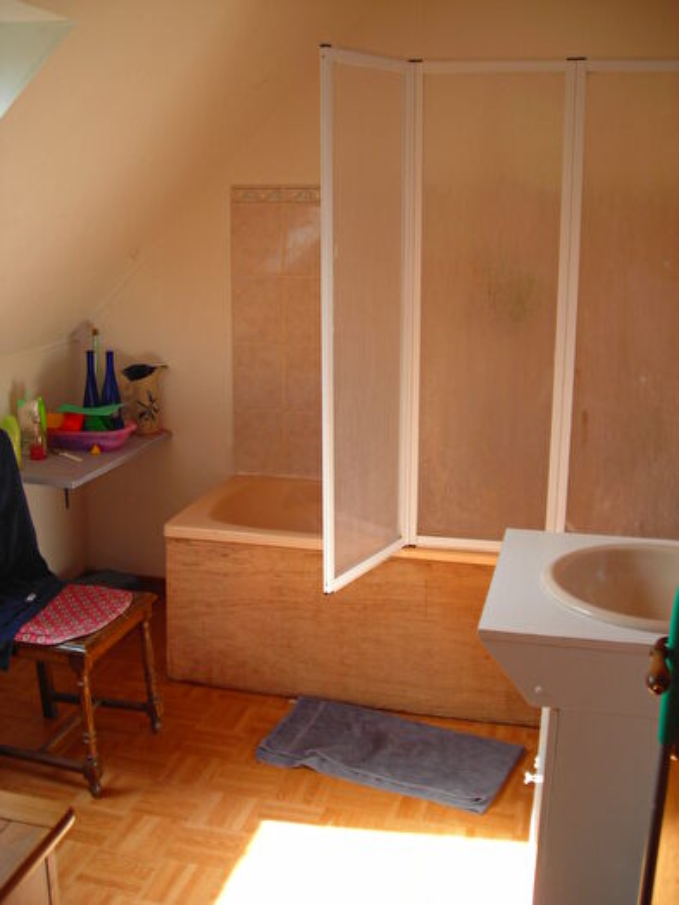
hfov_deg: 37.7
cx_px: 340
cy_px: 452
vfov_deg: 49.0
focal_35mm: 38
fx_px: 993
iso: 50
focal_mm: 6.3
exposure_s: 1/49.6
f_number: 3.2
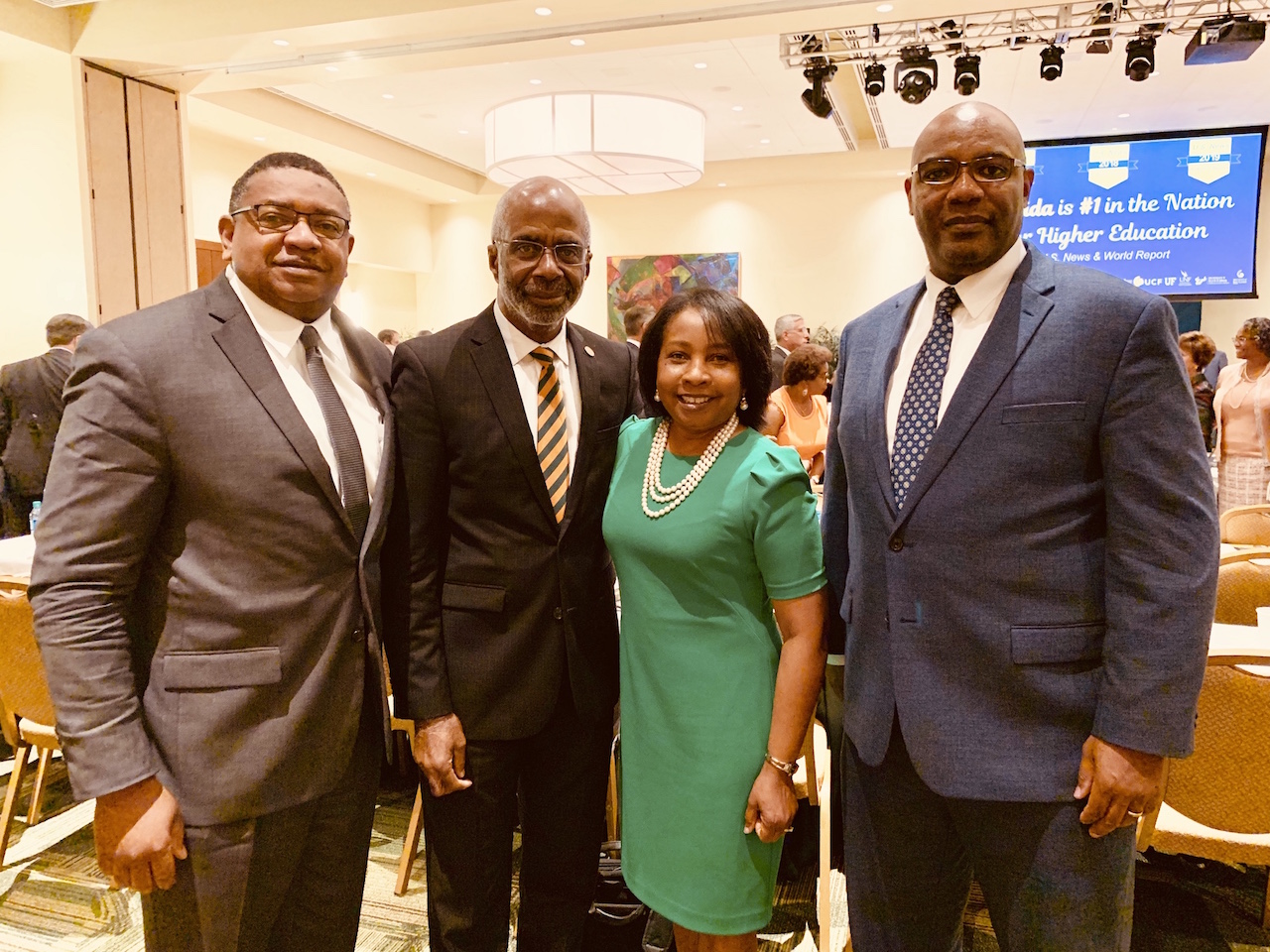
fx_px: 954
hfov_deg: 67.3
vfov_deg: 53.1
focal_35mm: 26
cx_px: 635
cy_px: 476
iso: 640
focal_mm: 4.25
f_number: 1.8
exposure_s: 1/30
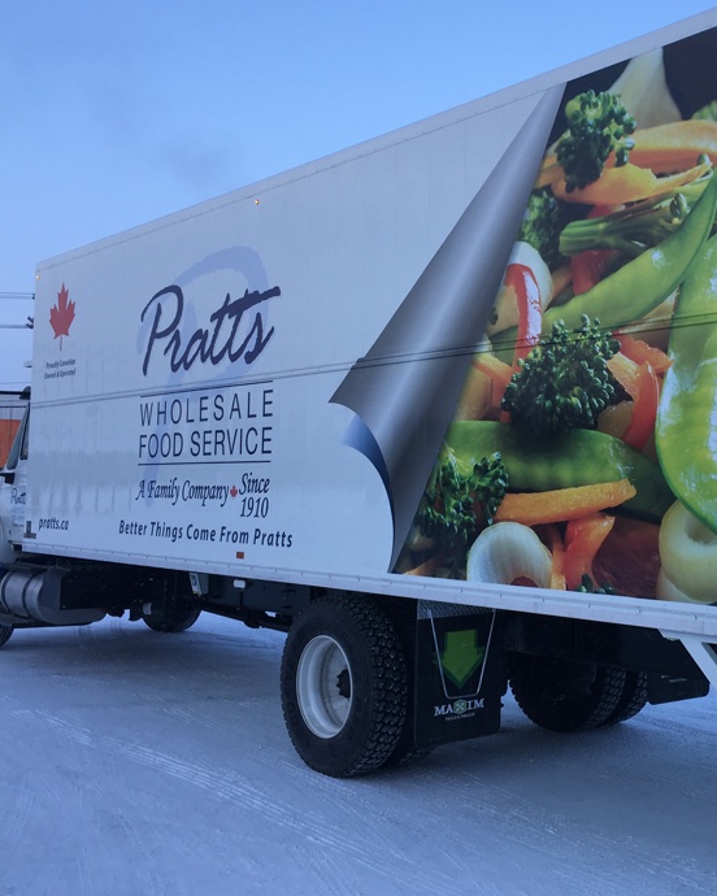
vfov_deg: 43.8
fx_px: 1114
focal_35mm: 42
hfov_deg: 34.9
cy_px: 422
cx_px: 544
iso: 25
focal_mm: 4.15
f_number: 2.2
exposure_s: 1/430
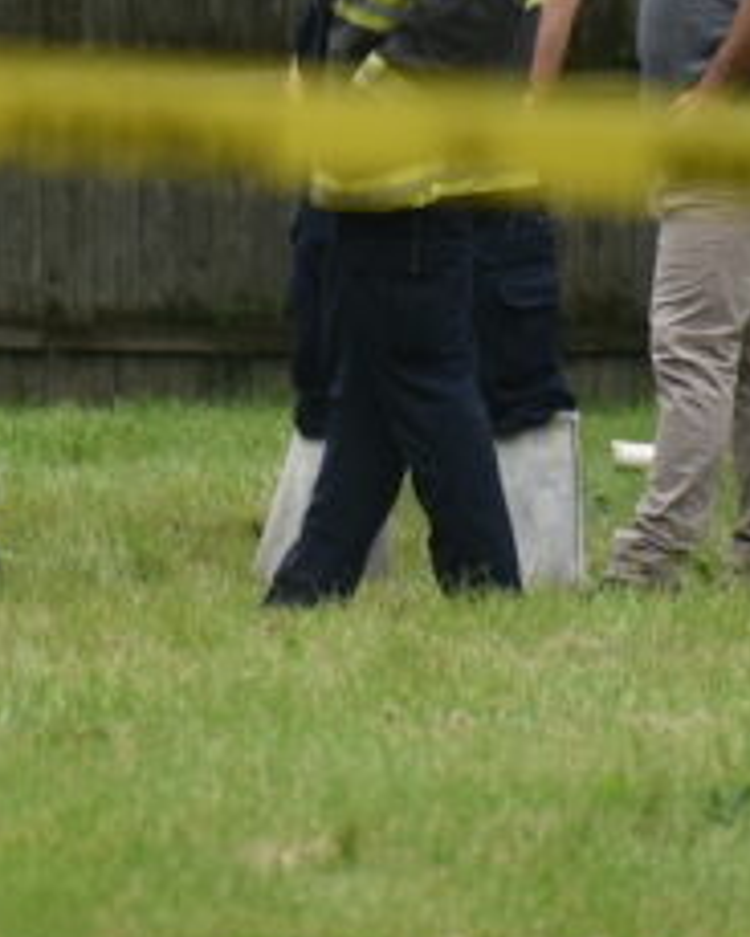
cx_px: 82
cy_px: 244
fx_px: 39206
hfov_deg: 1.1
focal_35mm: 1413
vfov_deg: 1.4
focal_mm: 300
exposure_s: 1/1000
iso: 560
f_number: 6.3
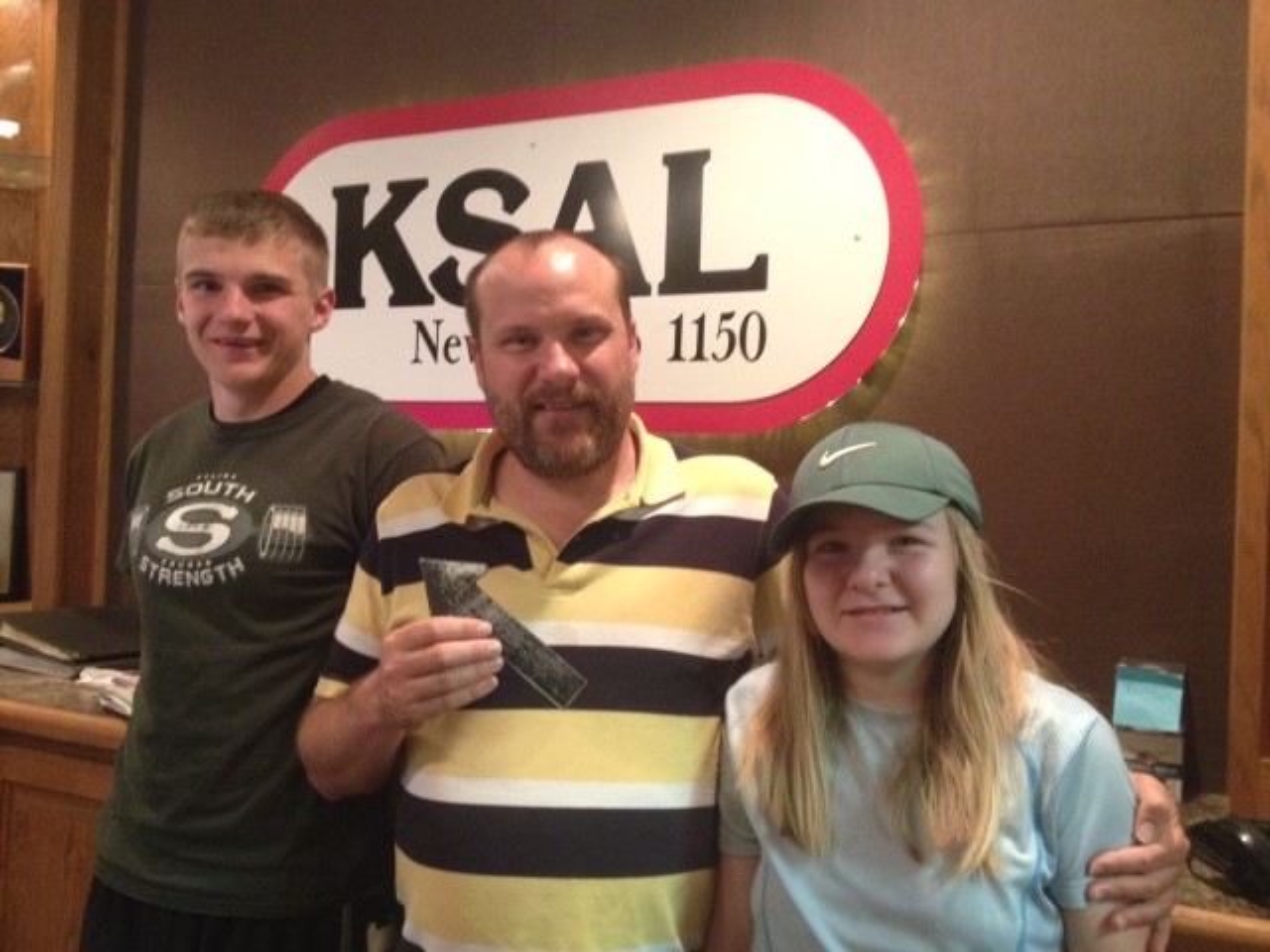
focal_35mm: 35
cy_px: 476
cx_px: 635
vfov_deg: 40.7
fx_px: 1284
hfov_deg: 52.6
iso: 400
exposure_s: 1/17
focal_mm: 4.28
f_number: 2.4
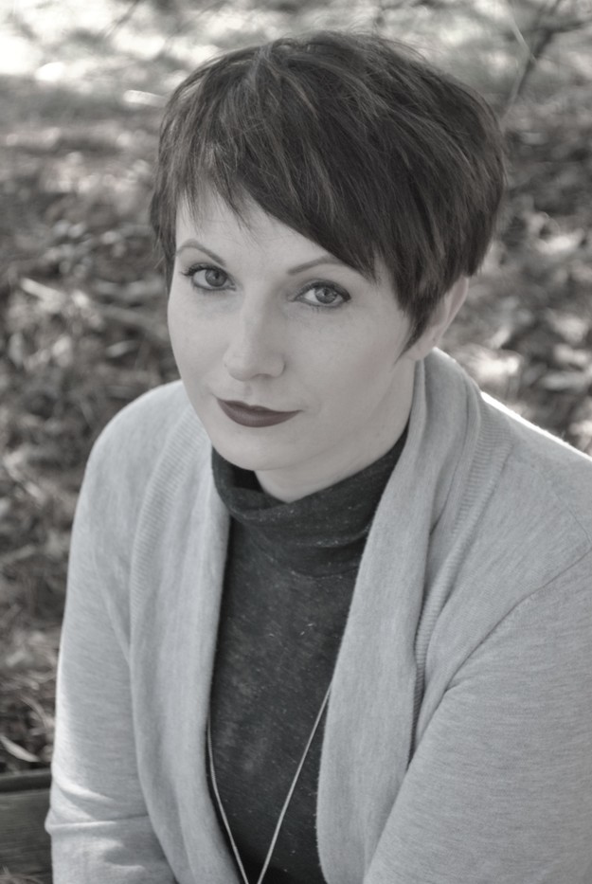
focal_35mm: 82
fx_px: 2028
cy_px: 442
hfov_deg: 16.6
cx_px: 296
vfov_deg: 24.6
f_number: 5.6
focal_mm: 55
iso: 400
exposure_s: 1/80
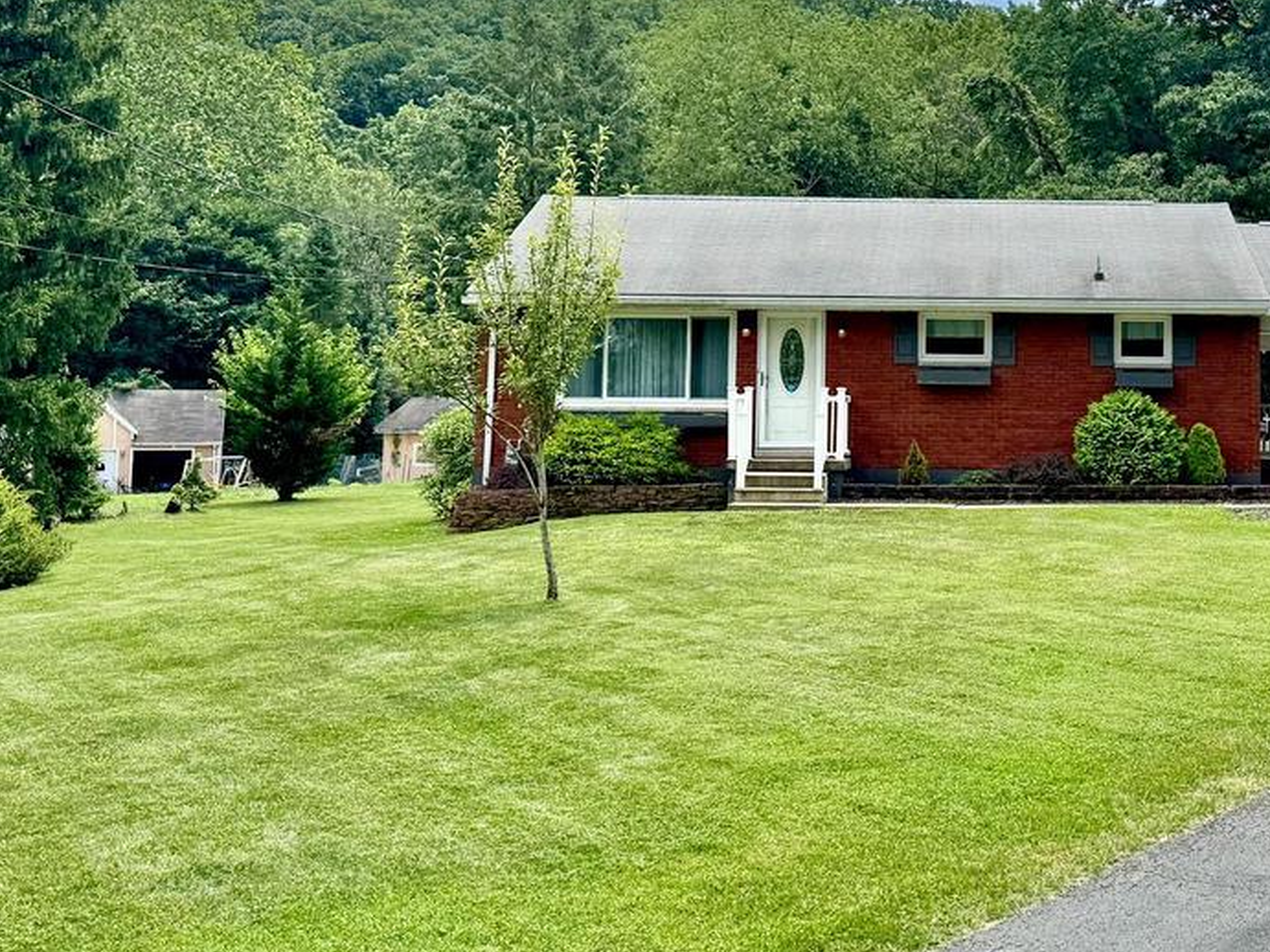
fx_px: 1834
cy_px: 270
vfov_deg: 28.8
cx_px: 998
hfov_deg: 37.0
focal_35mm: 50
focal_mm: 6.76
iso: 80
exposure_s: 1/6410
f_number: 1.78
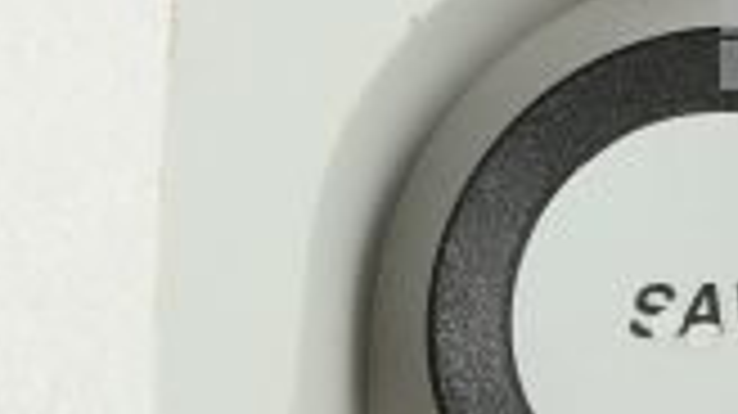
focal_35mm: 153
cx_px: 1170
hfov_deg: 13.1
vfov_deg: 7.9
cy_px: -16
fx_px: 2992
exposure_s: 1/100
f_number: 7.1
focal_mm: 40
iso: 800
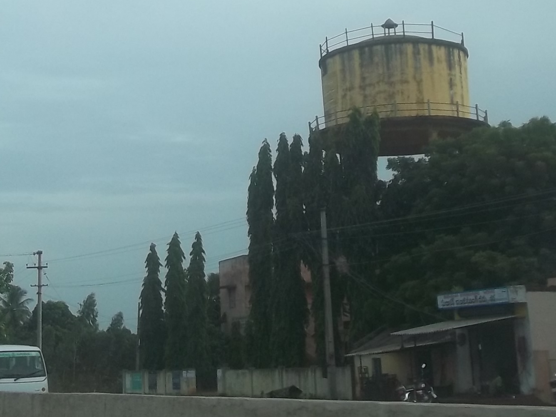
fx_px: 1108
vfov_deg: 20.9
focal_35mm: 69
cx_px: 218
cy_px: 44
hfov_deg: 28.1
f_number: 2.9
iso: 80
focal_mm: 5.7
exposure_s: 1/800
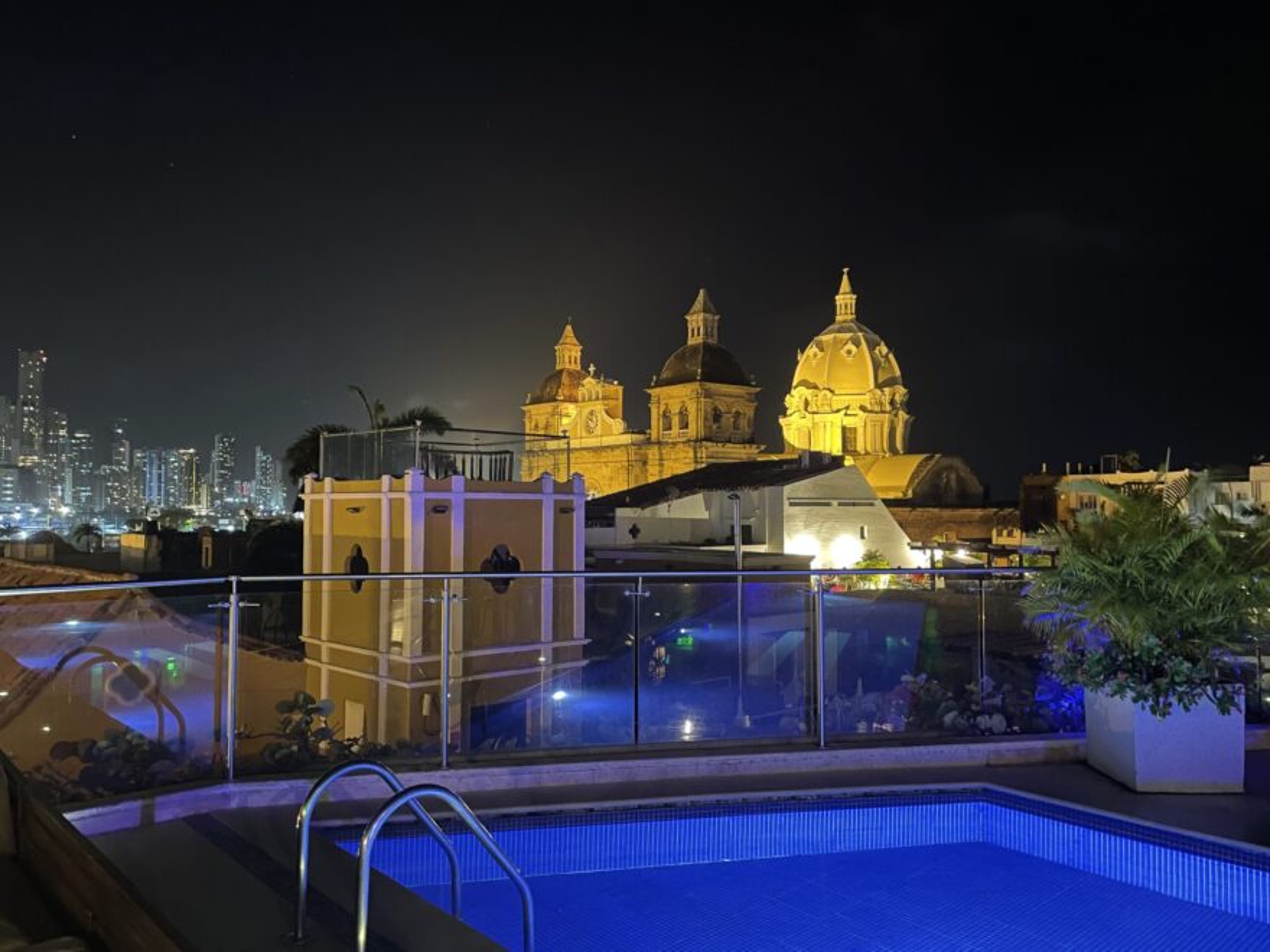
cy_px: 476
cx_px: 635
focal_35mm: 26
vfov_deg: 53.1
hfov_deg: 67.3
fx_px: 954
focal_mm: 4.2
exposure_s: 1/7
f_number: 1.6
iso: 500
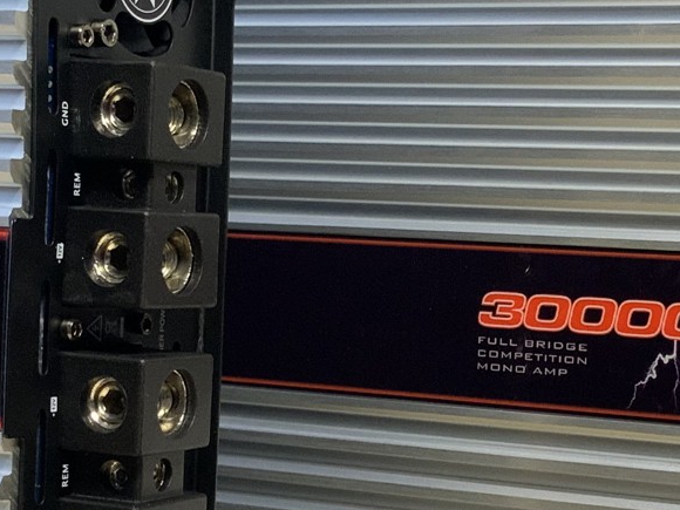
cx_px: 504
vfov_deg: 14.8
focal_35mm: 100
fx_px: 1964
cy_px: 311
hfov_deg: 19.5
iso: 64
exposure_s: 1/60
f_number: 1.8
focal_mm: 3
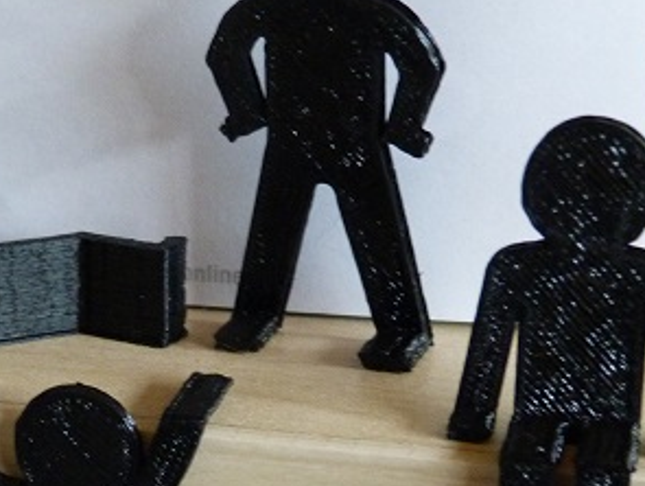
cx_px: 168
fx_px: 2183
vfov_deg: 12.7
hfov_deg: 16.7
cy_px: 359
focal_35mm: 117
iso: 400
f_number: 3.2
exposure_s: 1/4
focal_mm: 9.7
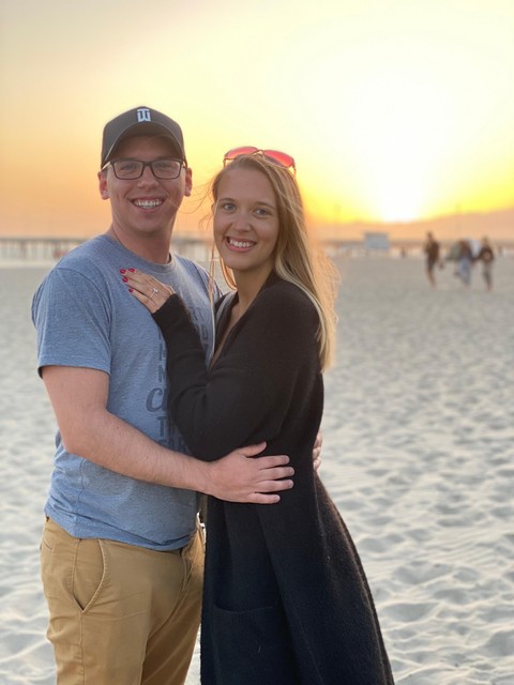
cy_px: 342
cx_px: 257
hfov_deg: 28.0
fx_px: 1030
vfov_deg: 36.8
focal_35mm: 52
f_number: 2
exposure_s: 1/122
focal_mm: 6
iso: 50
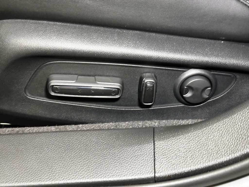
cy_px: 94
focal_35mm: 48
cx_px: 124
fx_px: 345
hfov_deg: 39.7
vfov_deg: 30.3
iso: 500
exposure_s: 1/30
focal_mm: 6.86
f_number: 1.78
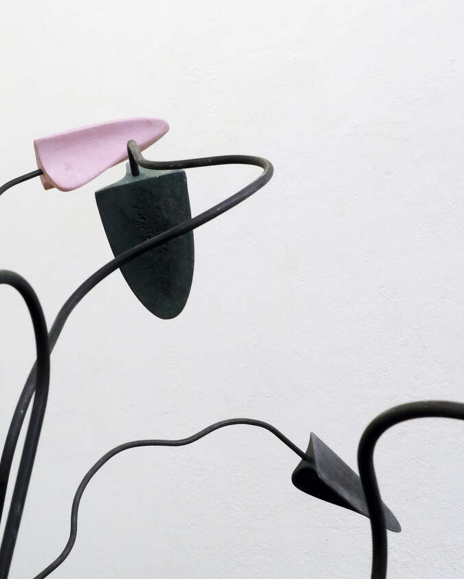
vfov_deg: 27.5
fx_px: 1184
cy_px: 281
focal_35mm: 69
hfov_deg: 22.1
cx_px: 280
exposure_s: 1/40
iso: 1250
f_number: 16
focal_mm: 20.5
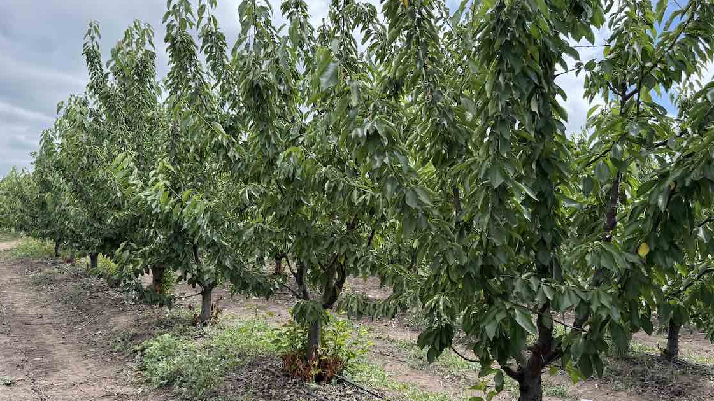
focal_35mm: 28
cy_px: 193
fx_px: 530
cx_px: 362
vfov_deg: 41.5
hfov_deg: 67.9
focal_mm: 6.76
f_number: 1.78
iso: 80
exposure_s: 1/1524
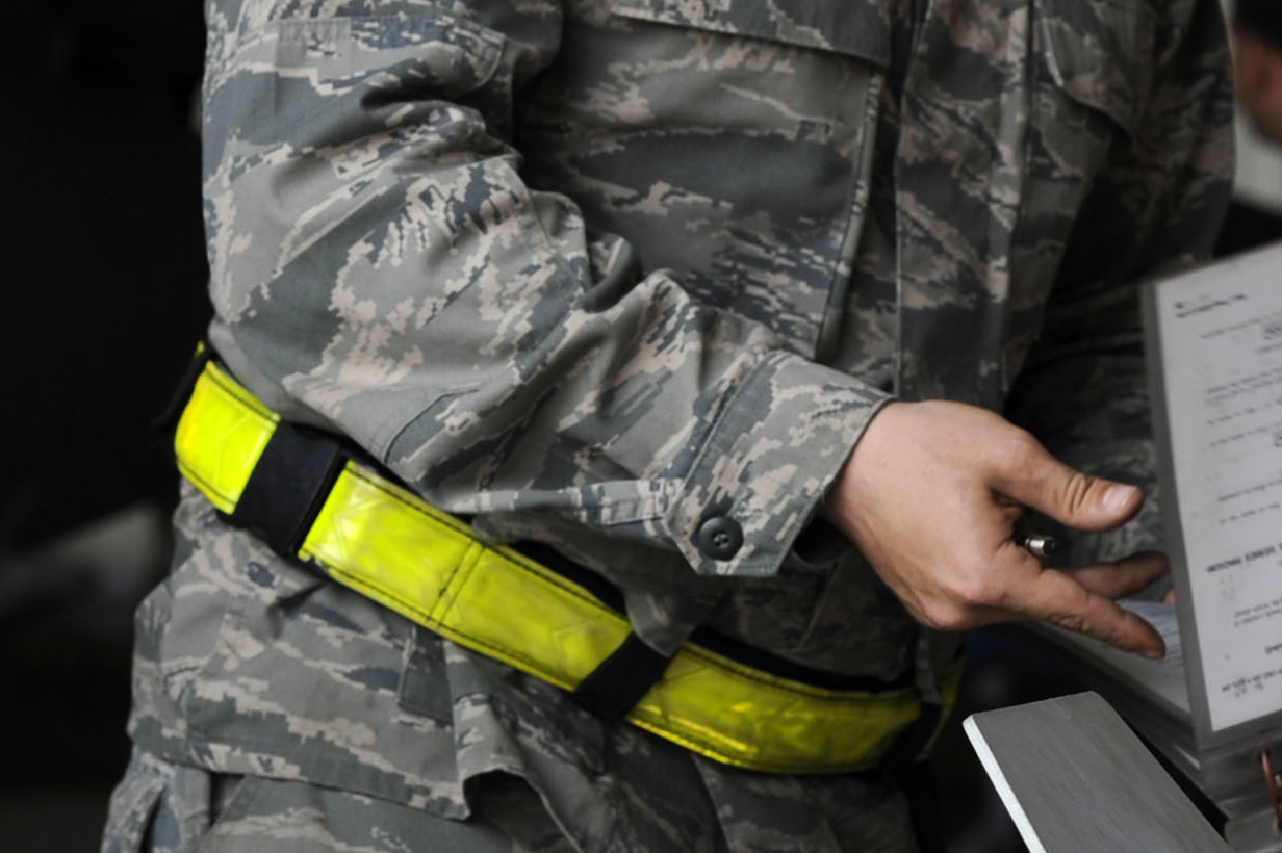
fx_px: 9218
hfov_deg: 7.9
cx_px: 1213
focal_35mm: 259
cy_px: 584
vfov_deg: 5.3
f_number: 5
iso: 160
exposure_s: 1/320
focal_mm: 75
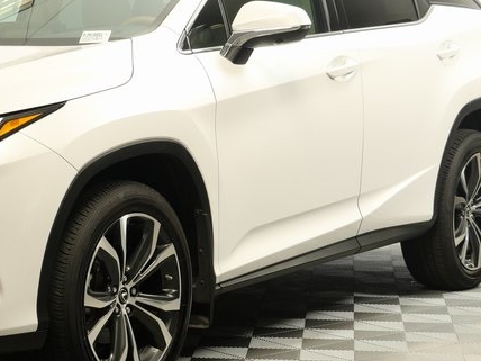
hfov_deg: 17.6
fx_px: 1528
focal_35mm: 110
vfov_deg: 13.5
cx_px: 39
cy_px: 218
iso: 250
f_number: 5.6
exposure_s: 1/200
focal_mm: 23
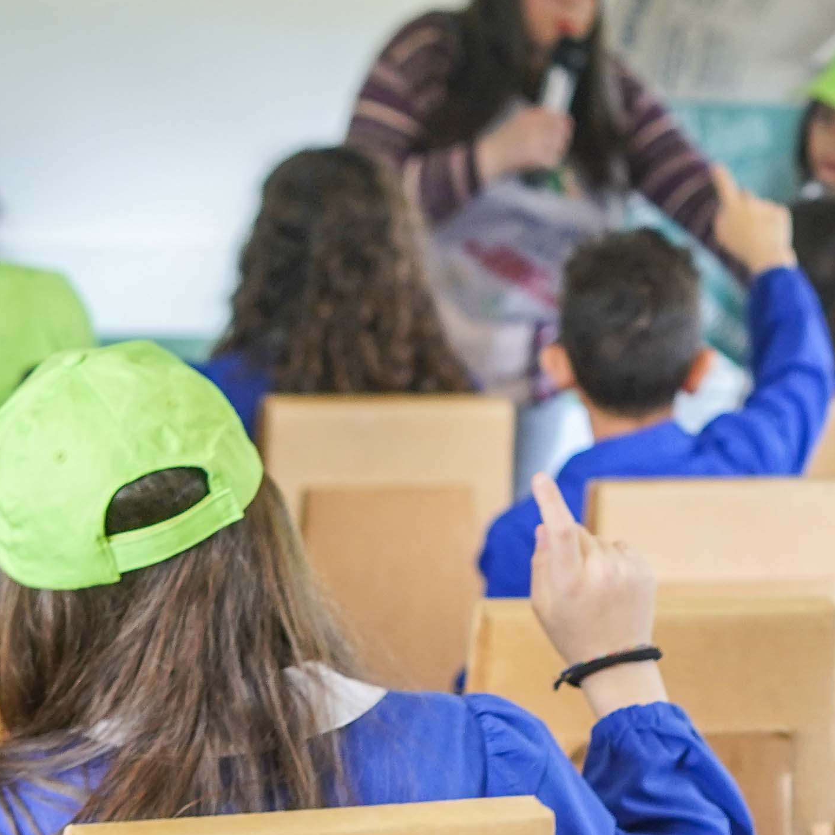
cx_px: 1171
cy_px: 440
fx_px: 4912
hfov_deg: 9.5
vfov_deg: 9.7
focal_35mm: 180
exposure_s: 1/125
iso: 800
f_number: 3.2
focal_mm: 50
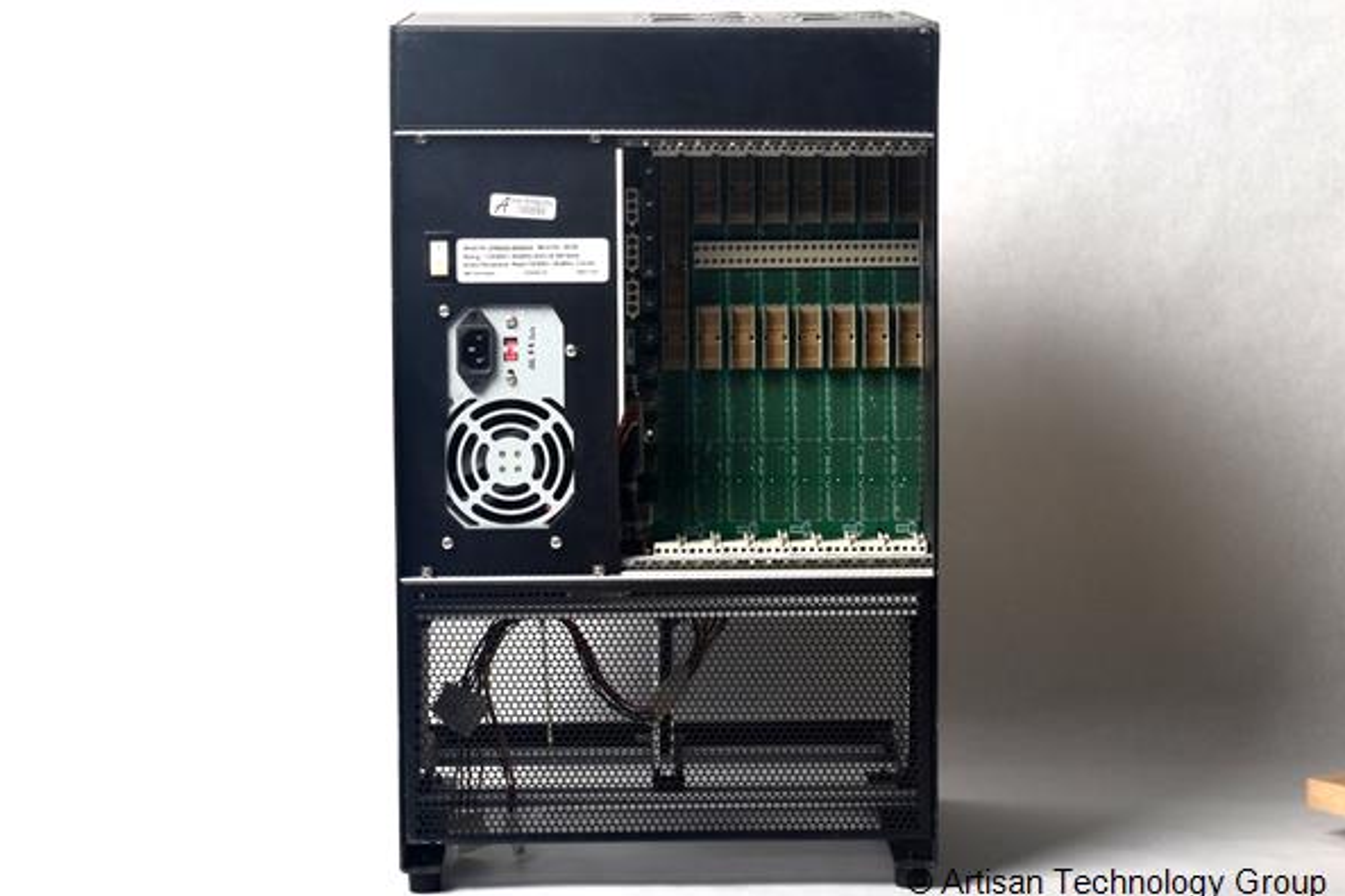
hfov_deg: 24.3
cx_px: 667
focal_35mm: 84
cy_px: 451
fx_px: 3119
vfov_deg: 16.3
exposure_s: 1/250
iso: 200
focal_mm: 55
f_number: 10
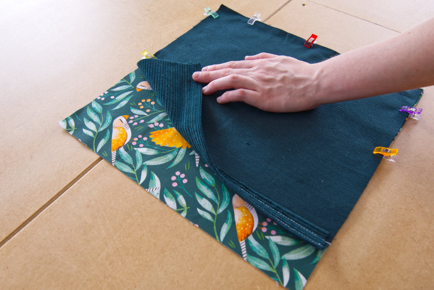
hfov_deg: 70.4
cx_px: 217
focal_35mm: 26
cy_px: 145
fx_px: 308
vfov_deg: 50.5
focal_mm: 17
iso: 100
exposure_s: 1/80
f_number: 4
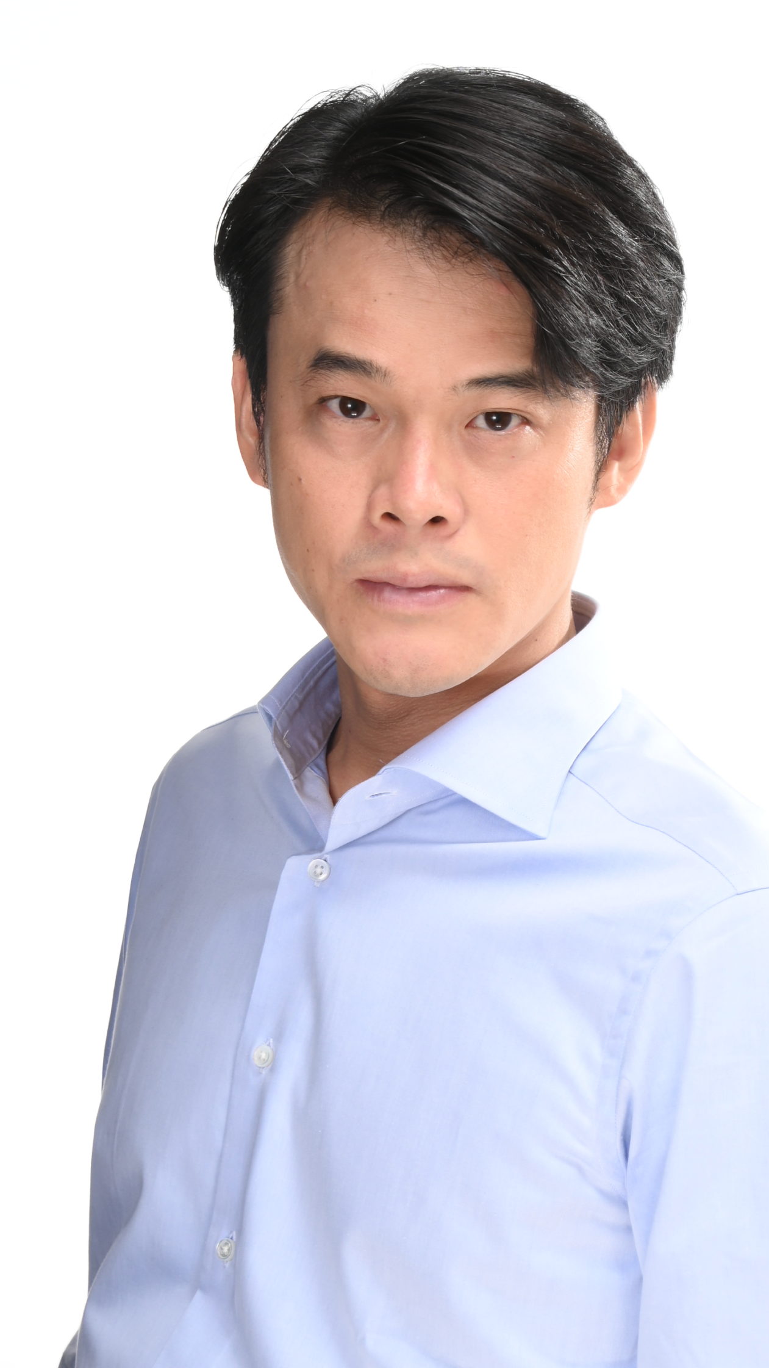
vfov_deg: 14.1
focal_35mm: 152
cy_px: 758
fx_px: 5510
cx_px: 434
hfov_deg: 8.0
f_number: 9
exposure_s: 1/160
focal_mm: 85
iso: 100
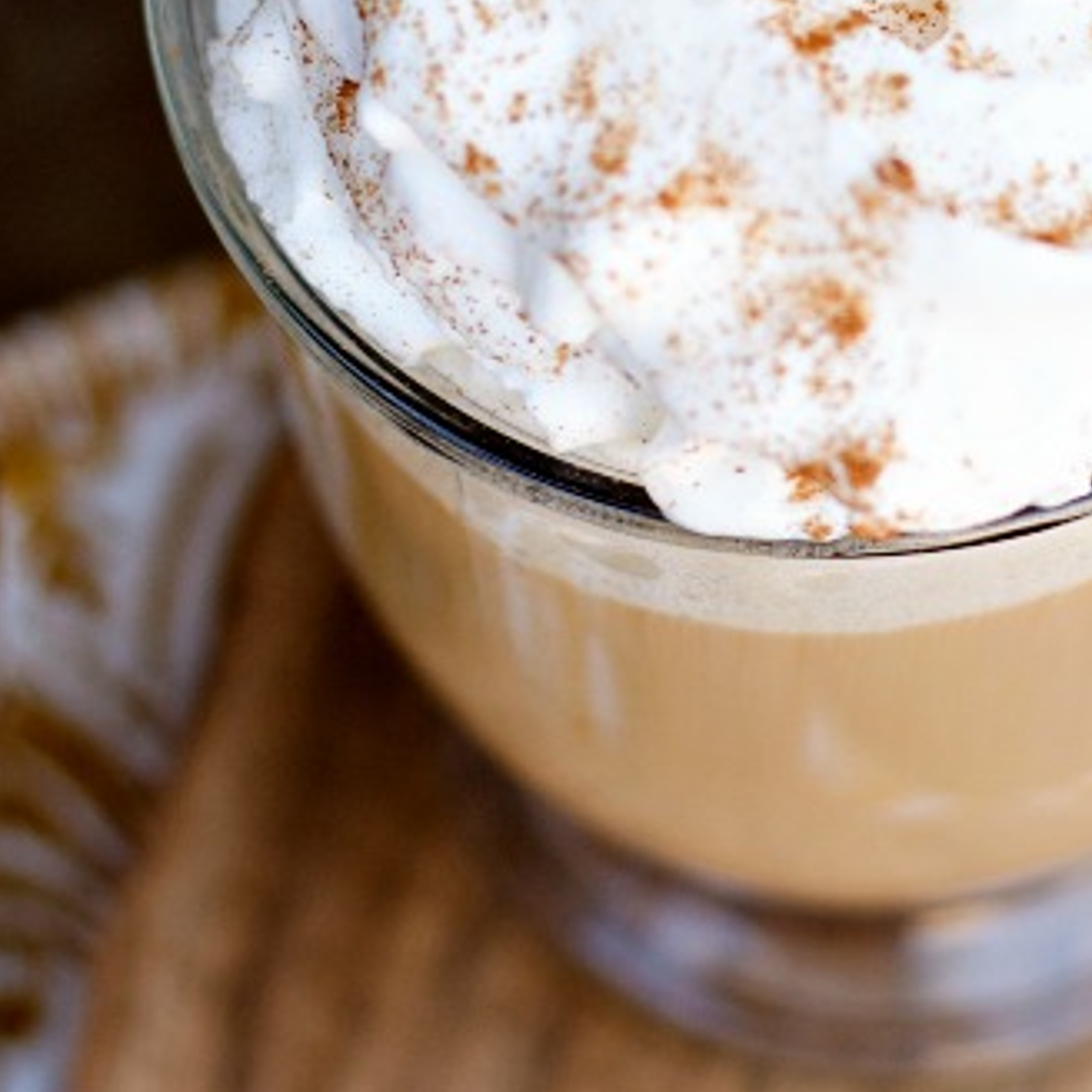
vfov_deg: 9.2
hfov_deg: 9.2
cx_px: 802
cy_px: 348
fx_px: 6781
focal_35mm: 190
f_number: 2.8
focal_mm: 50
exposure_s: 1/200
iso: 200
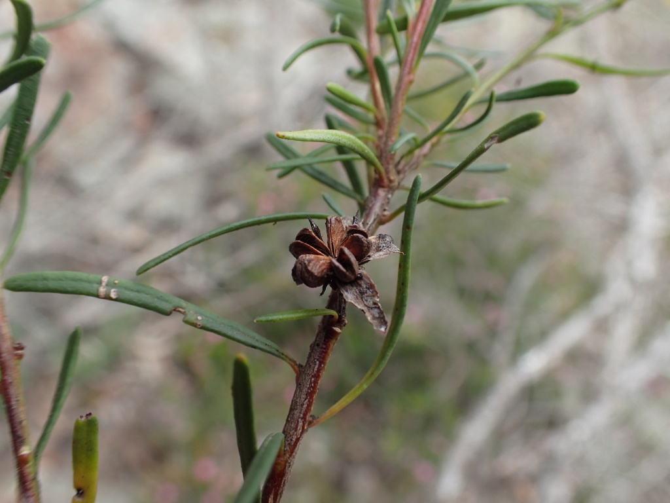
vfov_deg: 46.8
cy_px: 252
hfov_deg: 60.0
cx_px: 335
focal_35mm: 30
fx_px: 581
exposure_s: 1/160
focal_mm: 5.5
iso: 100
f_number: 3.2
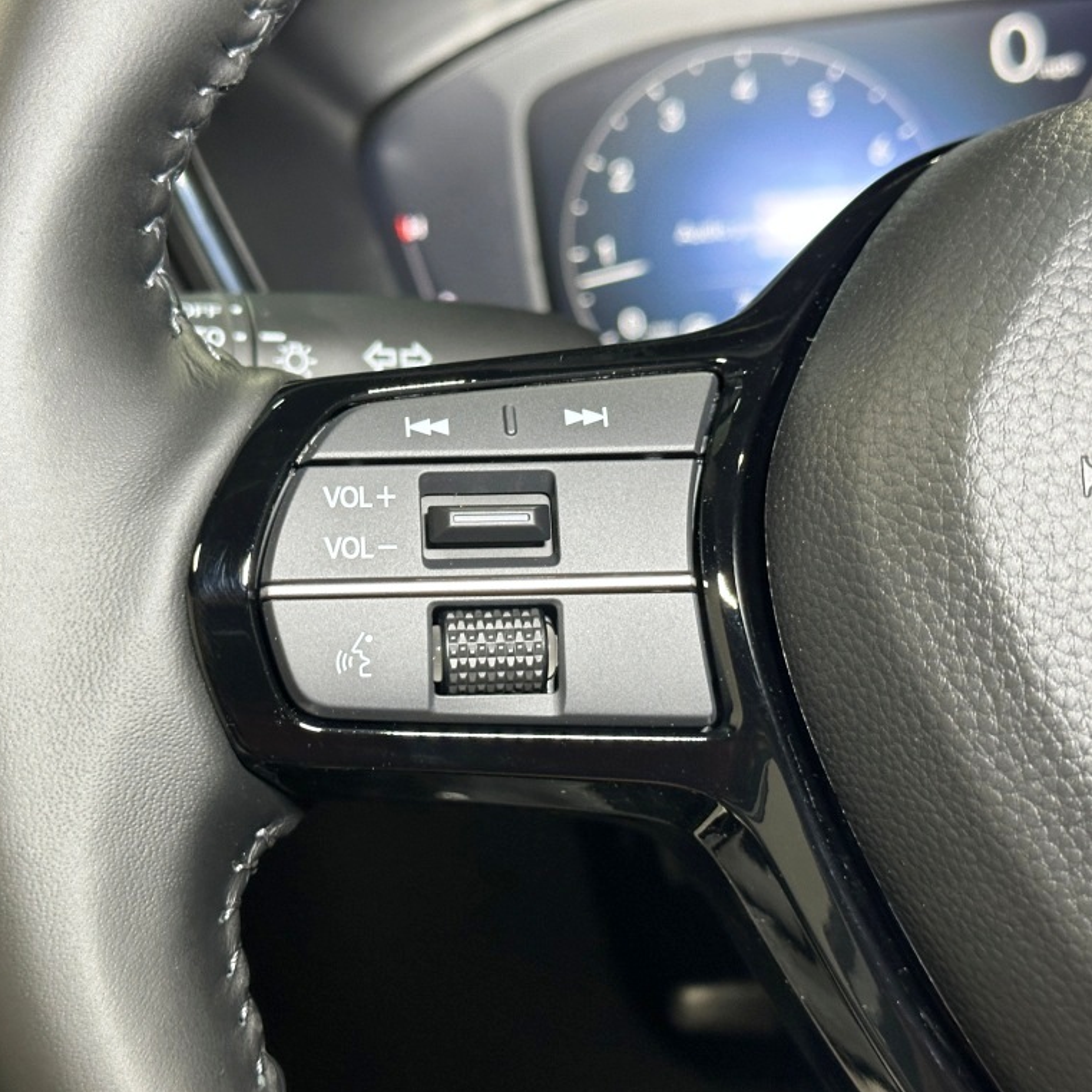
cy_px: 549
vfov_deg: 30.0
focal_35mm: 57
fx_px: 2034
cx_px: 467
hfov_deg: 30.0
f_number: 1.78
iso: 320
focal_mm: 6.86
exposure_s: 1/40
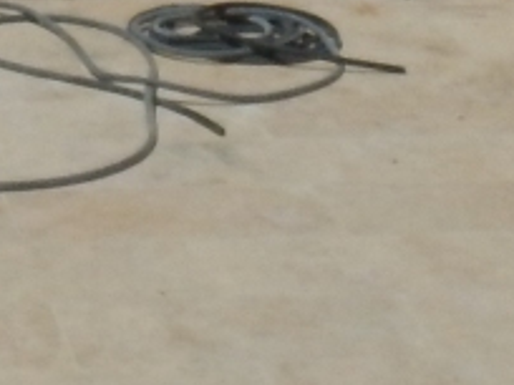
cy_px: -863
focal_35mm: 188
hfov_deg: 10.3
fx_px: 2792
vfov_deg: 6.9
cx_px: -179
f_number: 8.2
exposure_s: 1/800
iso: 125
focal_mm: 4.3
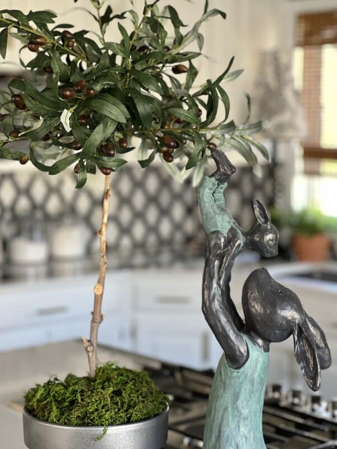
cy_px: 223
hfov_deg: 18.0
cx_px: 165
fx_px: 1064
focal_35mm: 82
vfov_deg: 23.8
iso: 200
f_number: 2.8
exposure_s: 1/40
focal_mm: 9
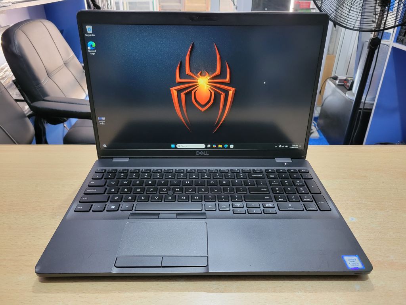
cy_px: 152
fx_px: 305
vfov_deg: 53.1
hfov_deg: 67.3
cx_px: 203
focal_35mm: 26
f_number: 1.8
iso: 640
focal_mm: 5.4
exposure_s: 1/40
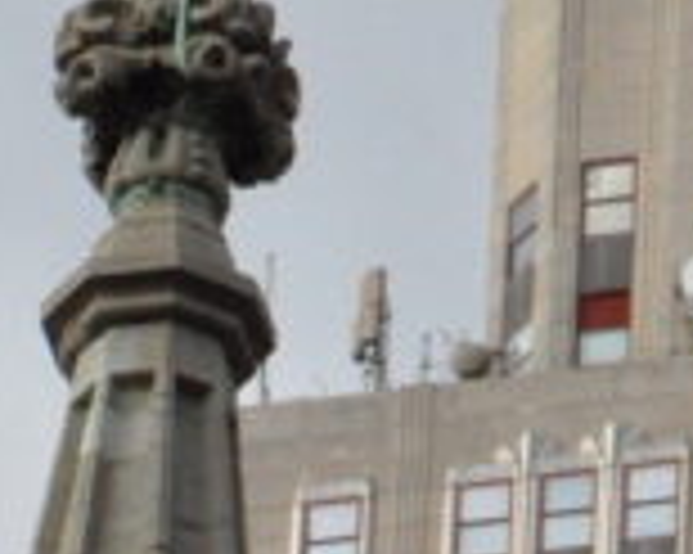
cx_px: 1192
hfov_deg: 1.8
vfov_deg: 1.5
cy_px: -369
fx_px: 21542
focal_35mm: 1051
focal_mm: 150
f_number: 14
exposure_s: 1/2500
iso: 4000
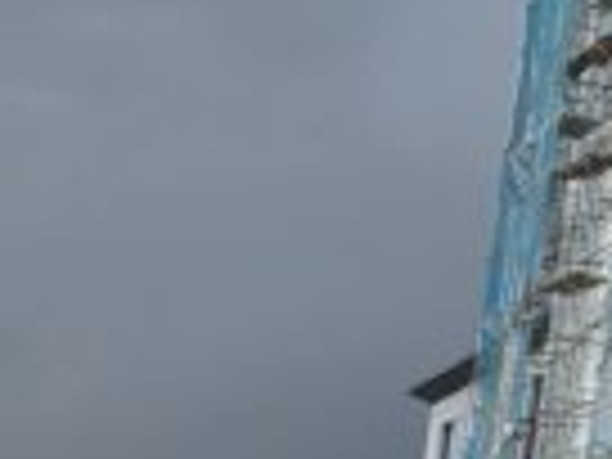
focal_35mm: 130
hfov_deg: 11.8
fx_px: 2298
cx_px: 1548
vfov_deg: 11.4
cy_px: 256
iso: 12
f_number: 1.7
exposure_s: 1/463
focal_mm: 6.3
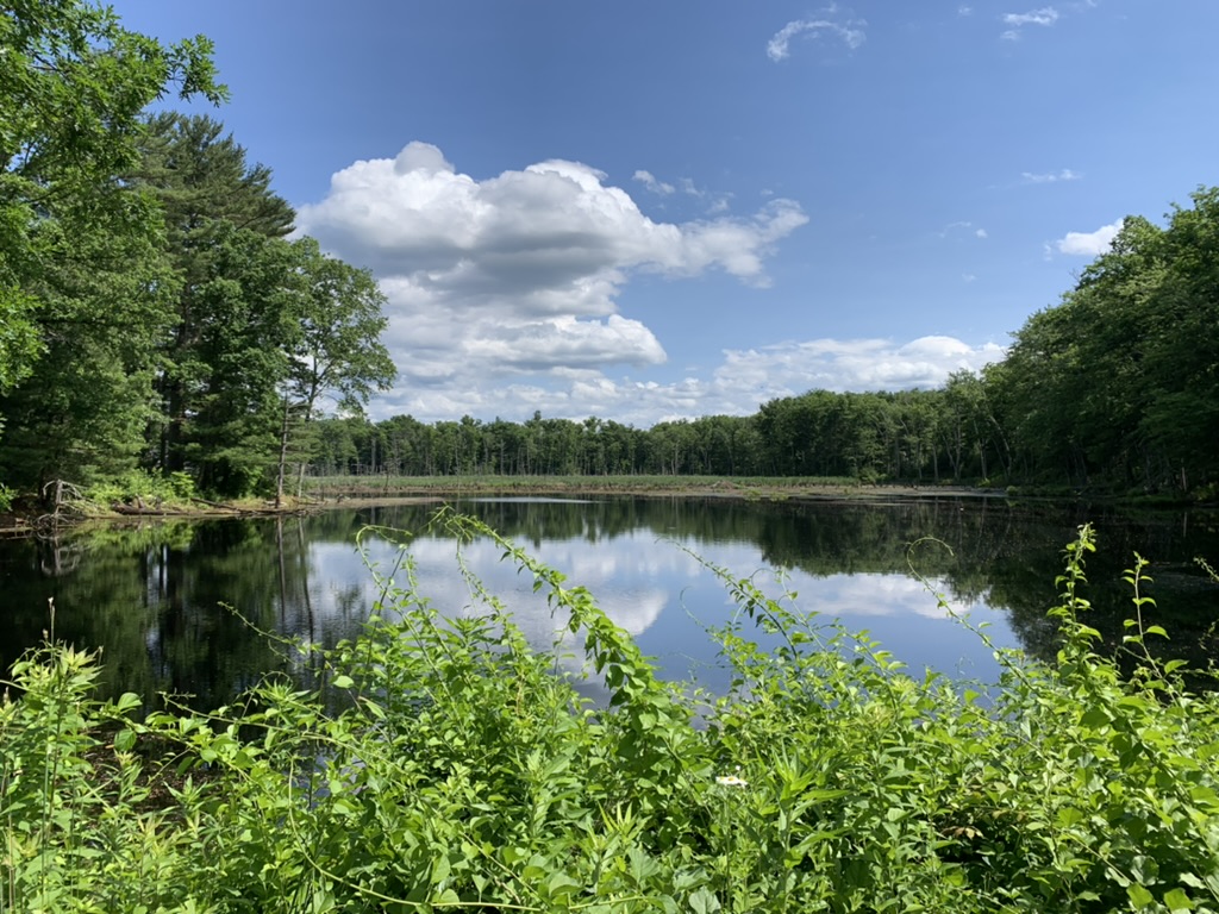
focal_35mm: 26
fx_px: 916
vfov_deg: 53.1
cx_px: 610
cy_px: 457
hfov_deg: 67.3
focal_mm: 4.25
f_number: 1.8
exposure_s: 1/2545
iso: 25
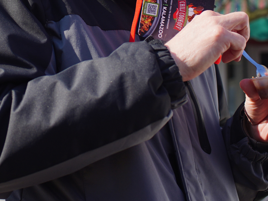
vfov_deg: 16.5
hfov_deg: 22.3
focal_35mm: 87
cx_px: 70
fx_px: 673
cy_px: -13
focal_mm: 35
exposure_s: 1/1000
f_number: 3.5
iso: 100
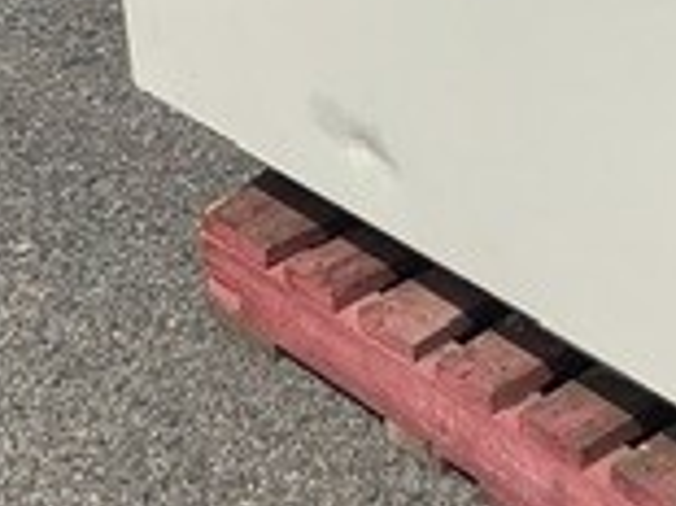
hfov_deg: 16.1
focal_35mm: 120
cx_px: 654
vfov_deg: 11.9
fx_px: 2342
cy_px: -209
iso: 16
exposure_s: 1/5263
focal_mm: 3
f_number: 1.8
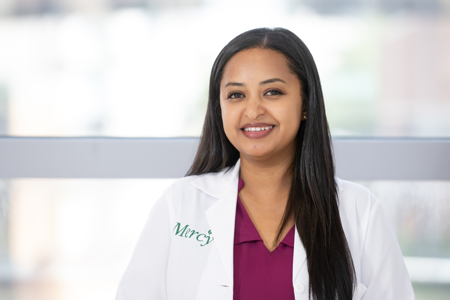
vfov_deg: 7.6
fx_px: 2250
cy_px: 150
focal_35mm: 180
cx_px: 225
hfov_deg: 11.4
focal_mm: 180
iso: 800
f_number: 4
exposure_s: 1/200
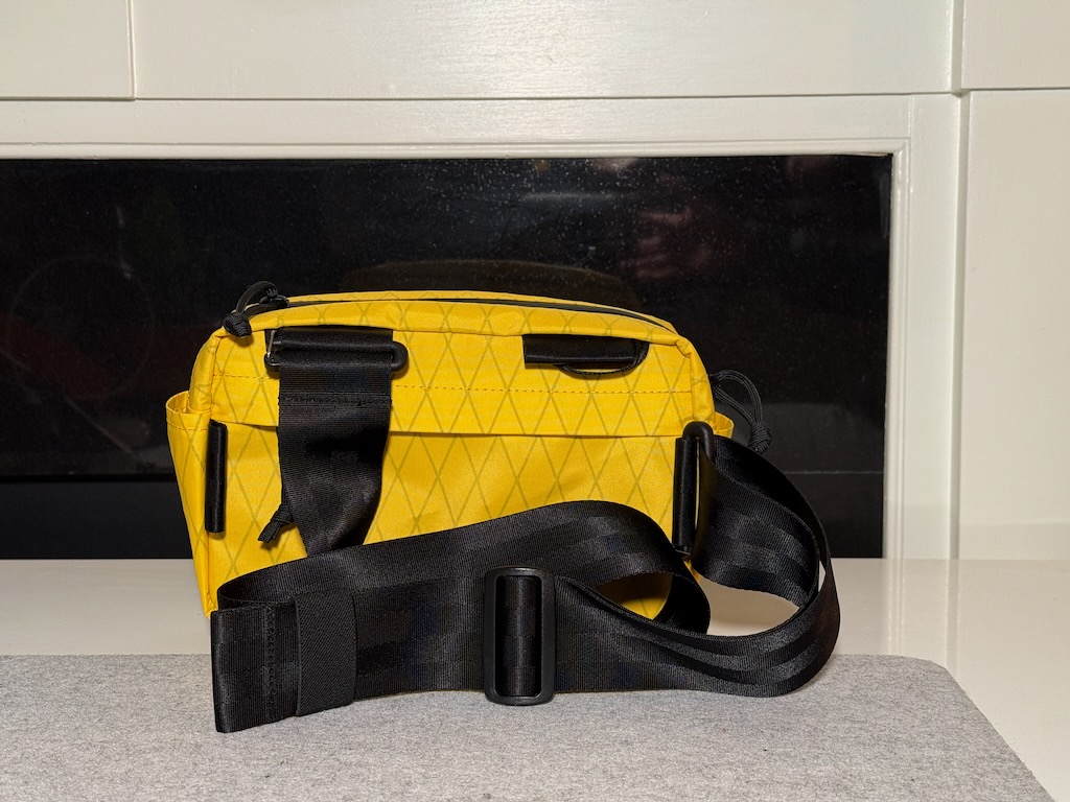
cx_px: 535
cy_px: 401
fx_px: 1484
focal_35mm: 48
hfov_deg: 39.7
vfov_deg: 30.3
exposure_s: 1/60
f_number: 1.78
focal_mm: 6.76
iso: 100
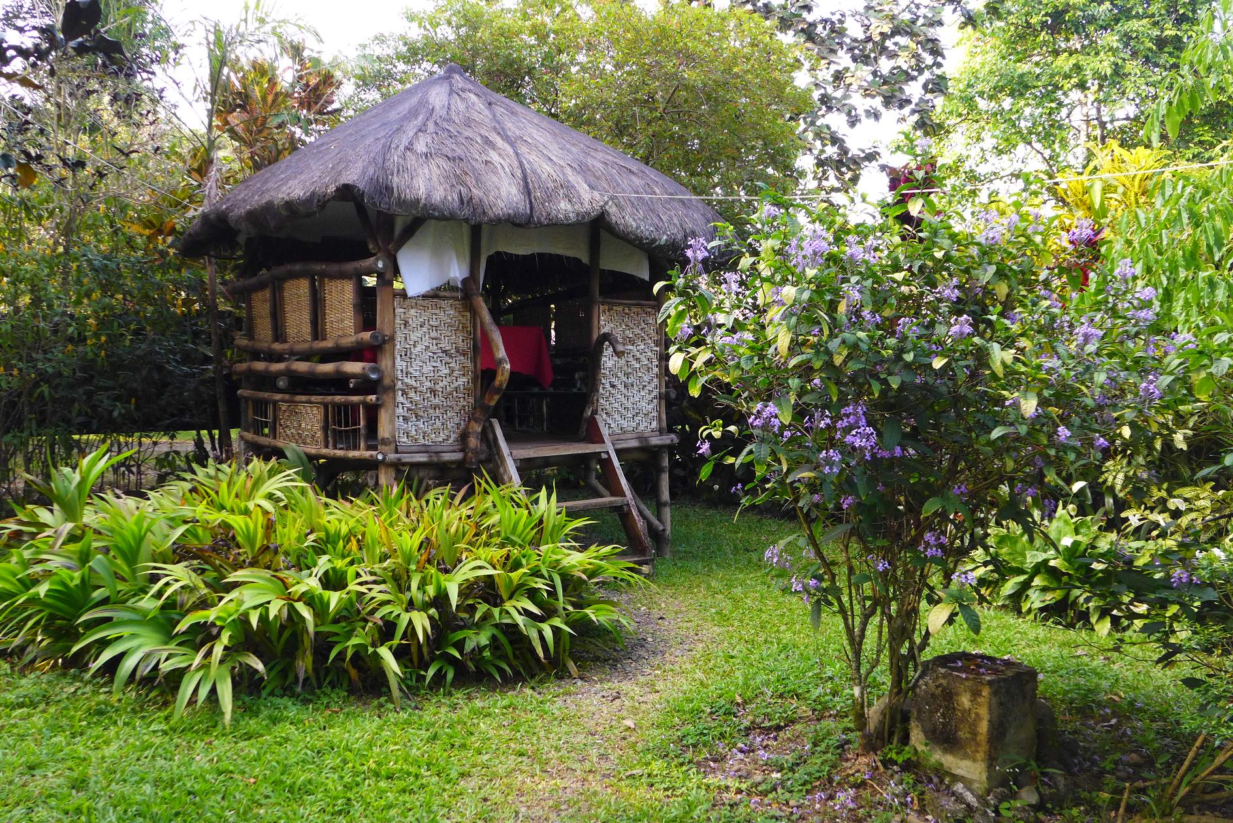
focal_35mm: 30
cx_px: 616
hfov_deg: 61.9
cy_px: 412
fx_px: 1028
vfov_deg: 43.6
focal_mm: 5.9
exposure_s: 1/30
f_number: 2.8
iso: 400
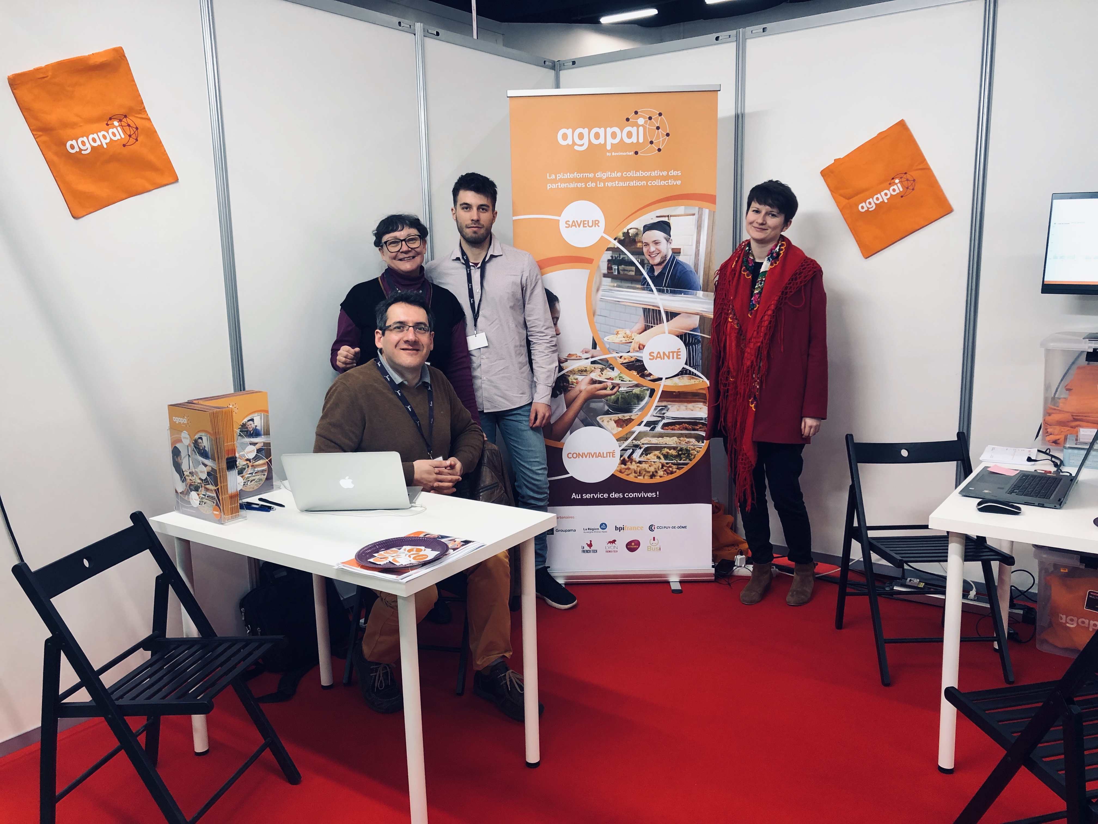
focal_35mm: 28
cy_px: 412
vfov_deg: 49.7
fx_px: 888
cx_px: 549
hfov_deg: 63.4
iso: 40
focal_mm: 3.99
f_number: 1.8
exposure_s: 1/33
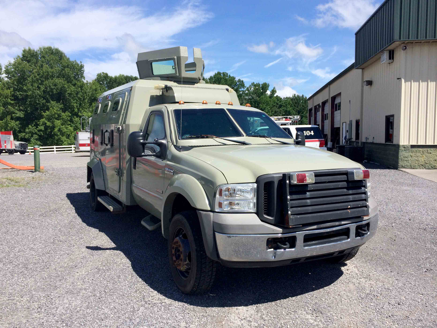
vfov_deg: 46.8
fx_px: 379
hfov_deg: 60.0
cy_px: 164
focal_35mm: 30
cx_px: 218
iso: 40
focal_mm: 4.12
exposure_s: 1/1866
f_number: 2.2
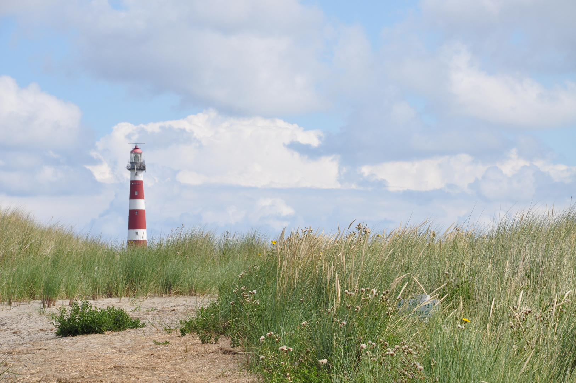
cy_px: 192
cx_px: 288
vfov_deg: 8.7
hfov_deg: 13.1
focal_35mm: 158
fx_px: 2517
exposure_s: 1/320
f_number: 10
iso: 200
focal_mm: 105
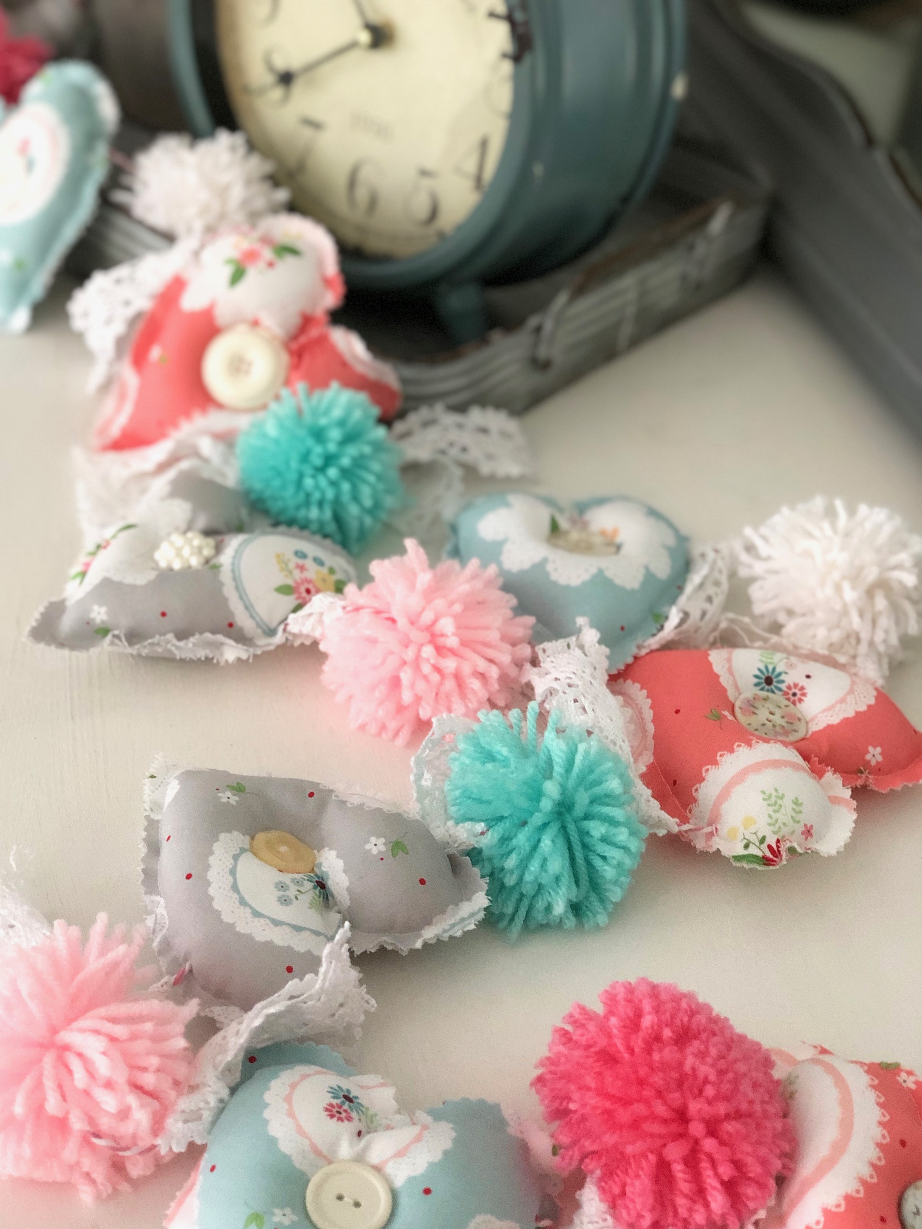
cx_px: 393
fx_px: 2131
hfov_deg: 24.4
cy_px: 544
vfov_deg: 32.1
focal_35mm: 60
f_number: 2.4
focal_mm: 6
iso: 160
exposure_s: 1/24
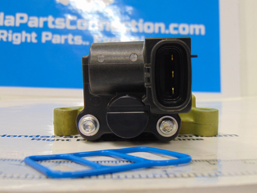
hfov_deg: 38.2
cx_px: 128
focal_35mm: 50
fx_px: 371
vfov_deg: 29.1
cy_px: 96
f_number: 3.5
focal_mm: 9
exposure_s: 1/30
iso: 160
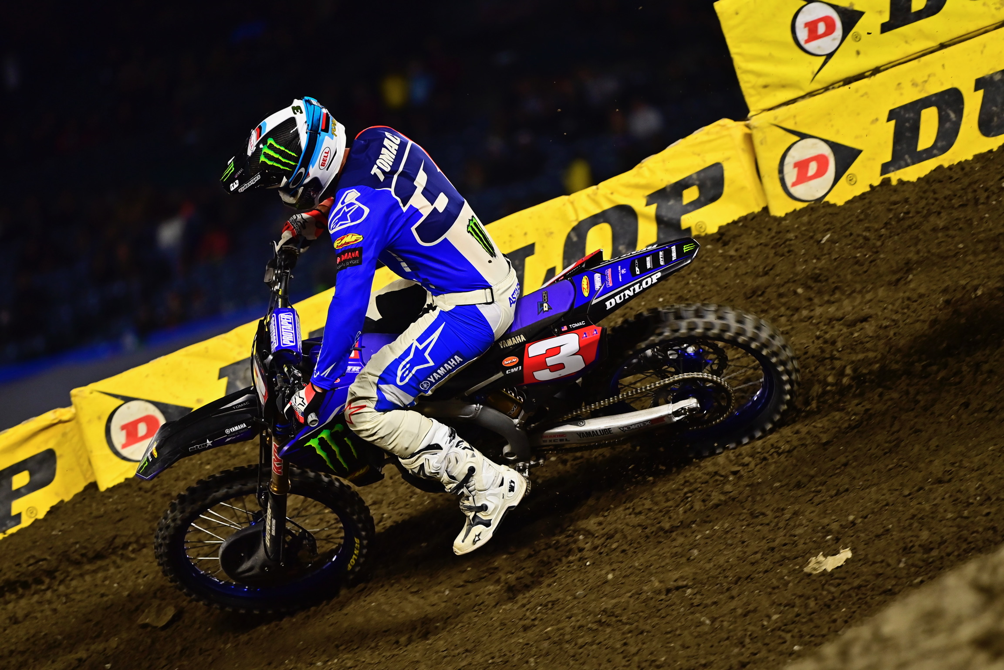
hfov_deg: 6.9
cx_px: 502
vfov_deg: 4.6
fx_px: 8367
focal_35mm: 300
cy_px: 335
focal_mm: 300
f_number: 4
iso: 1400
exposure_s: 1/1000
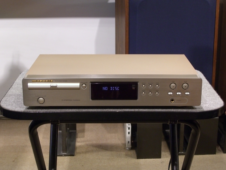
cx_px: 113
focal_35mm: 68
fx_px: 444
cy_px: 85
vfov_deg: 21.6
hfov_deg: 28.6
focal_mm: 14.2
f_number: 4
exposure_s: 1/10
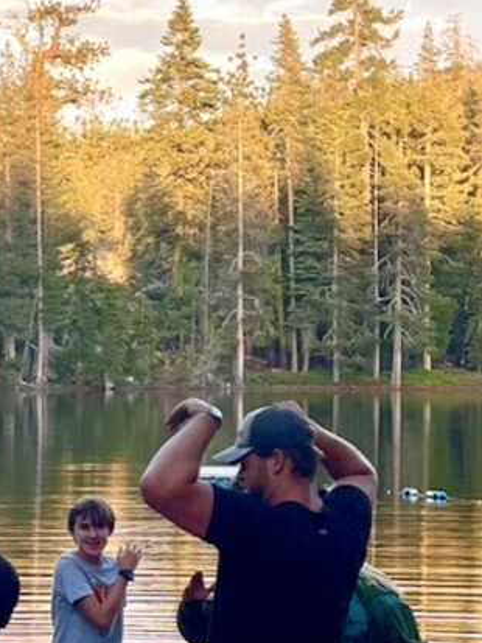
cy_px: 399
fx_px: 2802
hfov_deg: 9.8
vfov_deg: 13.1
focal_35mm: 151
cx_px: -11
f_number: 2
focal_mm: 6
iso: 25
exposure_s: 1/218
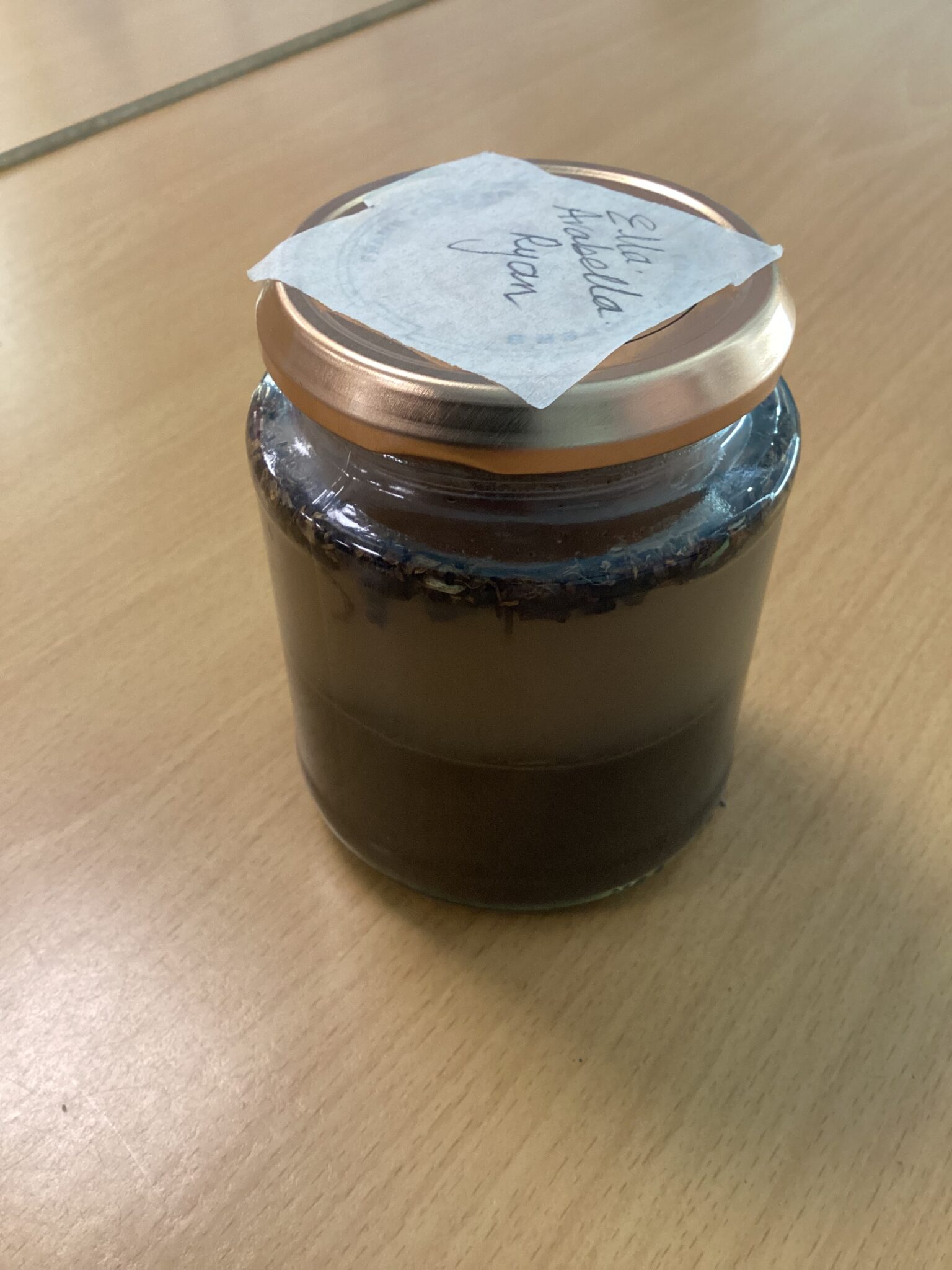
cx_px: 476
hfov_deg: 45.4
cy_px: 635
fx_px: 1137
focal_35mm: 31
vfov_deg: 58.4
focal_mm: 3.3
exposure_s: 1/50
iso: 250
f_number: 2.4
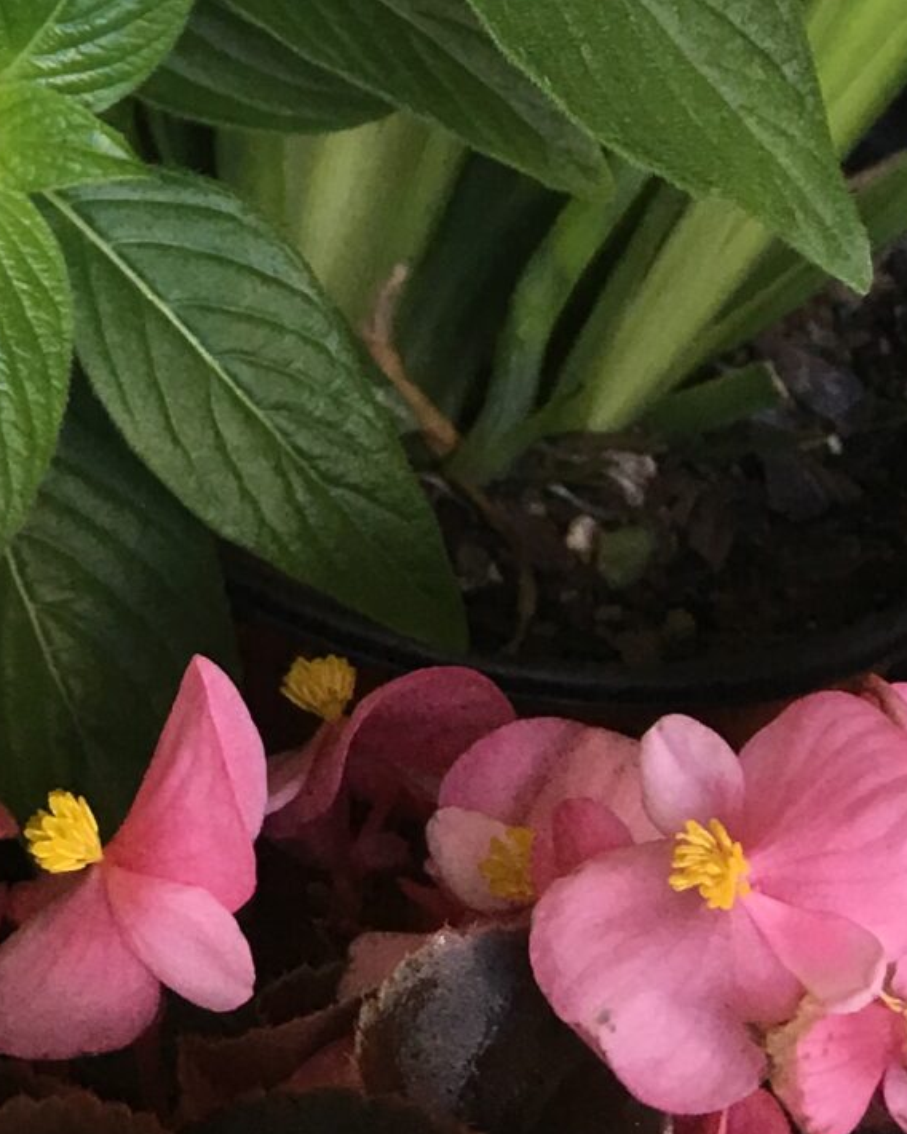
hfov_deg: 14.2
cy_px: -487
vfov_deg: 17.2
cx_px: -404
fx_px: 3423
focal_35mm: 102
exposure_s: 1/30
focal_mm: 4.15
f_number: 2.2
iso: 25
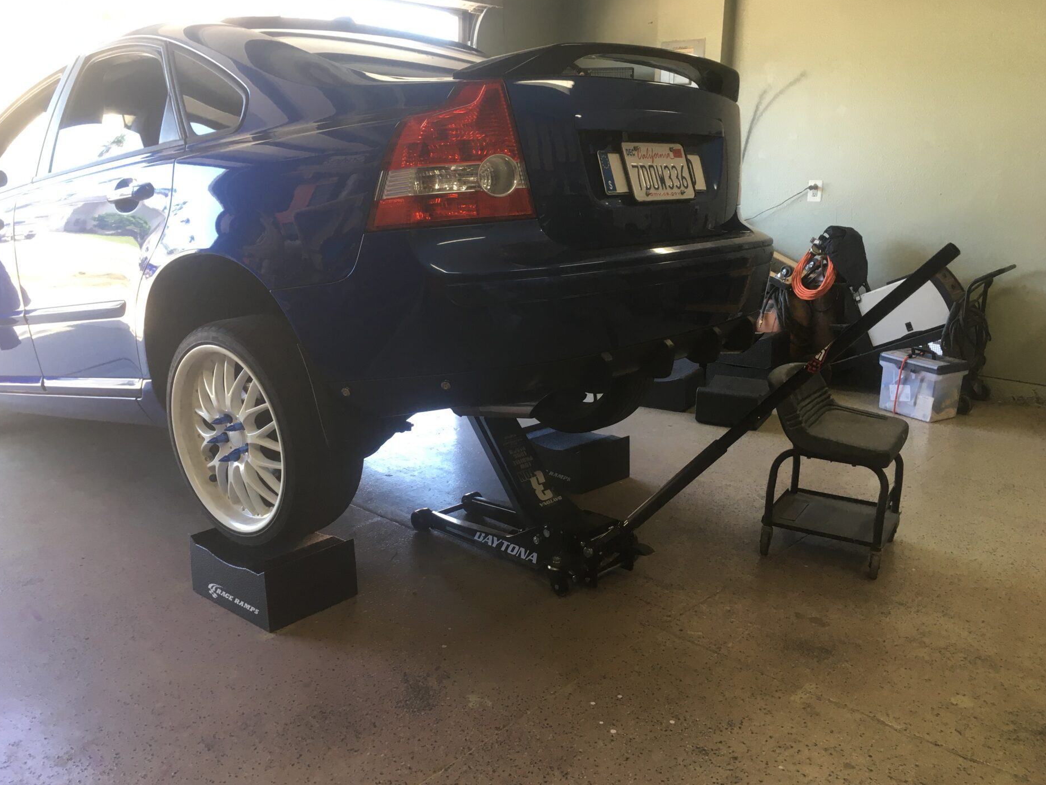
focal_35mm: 30
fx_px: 907
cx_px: 526
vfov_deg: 46.8
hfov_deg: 60.0
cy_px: 398
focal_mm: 4.15
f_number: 2.2
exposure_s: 1/30
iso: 25
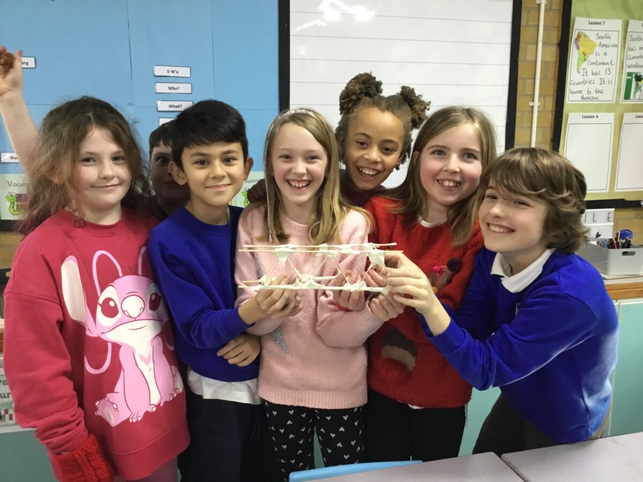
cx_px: 322
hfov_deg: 58.4
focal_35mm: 31
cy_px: 241
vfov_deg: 45.4
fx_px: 576
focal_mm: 3.3
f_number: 2.4
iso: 160
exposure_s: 1/33
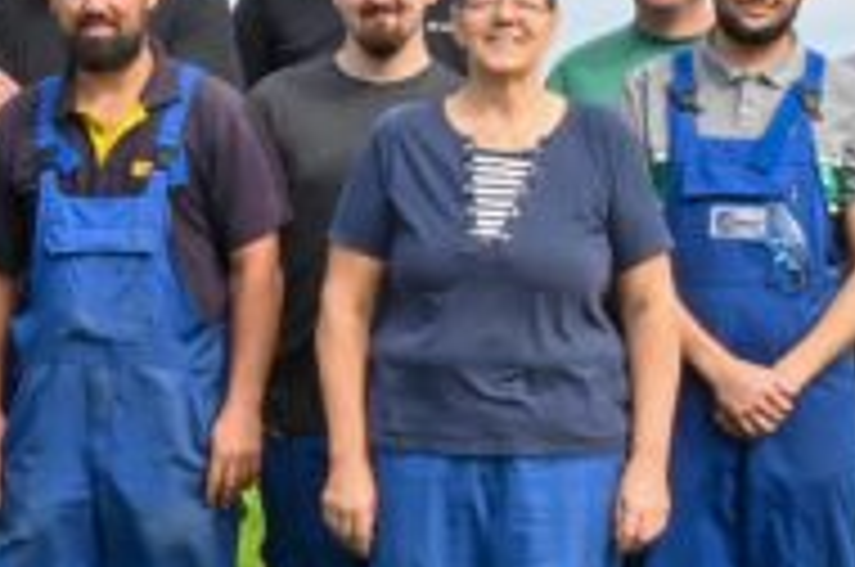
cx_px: -387
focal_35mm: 221
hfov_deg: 9.1
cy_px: 169
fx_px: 5240
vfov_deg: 6.2
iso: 640
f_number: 29
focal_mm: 41
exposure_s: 1/80
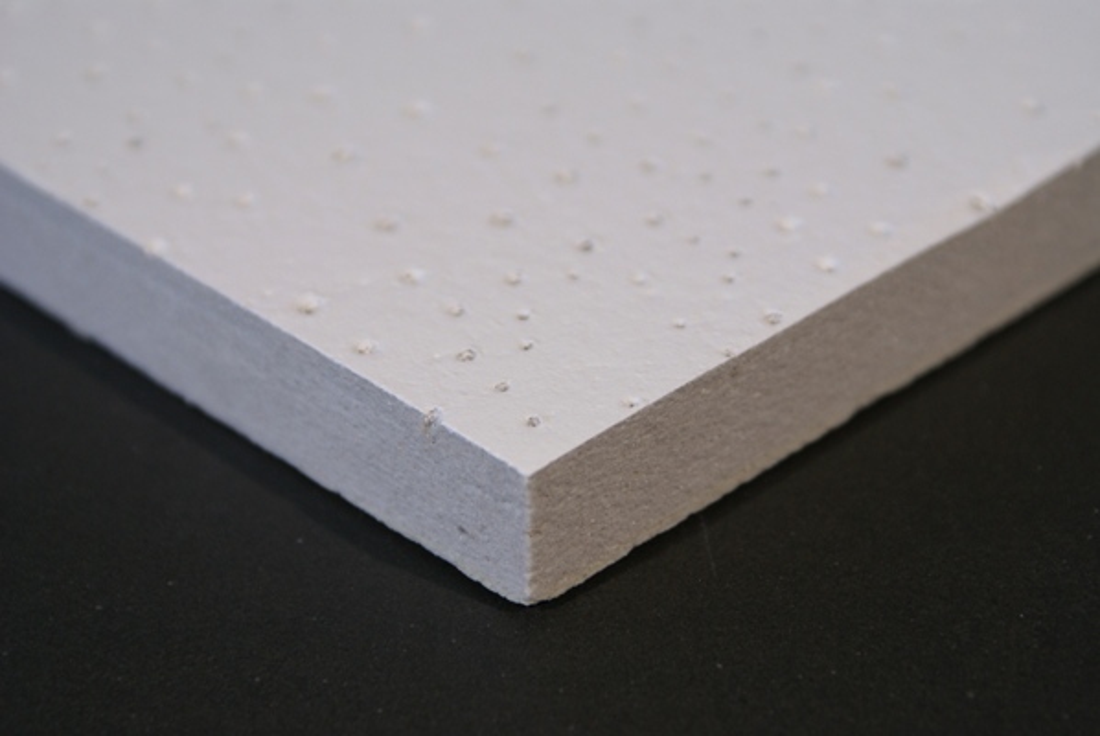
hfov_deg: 19.4
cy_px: 368
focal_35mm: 105
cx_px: 550
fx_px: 3211
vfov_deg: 13.1
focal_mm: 70
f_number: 6.3
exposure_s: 1/125
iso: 100
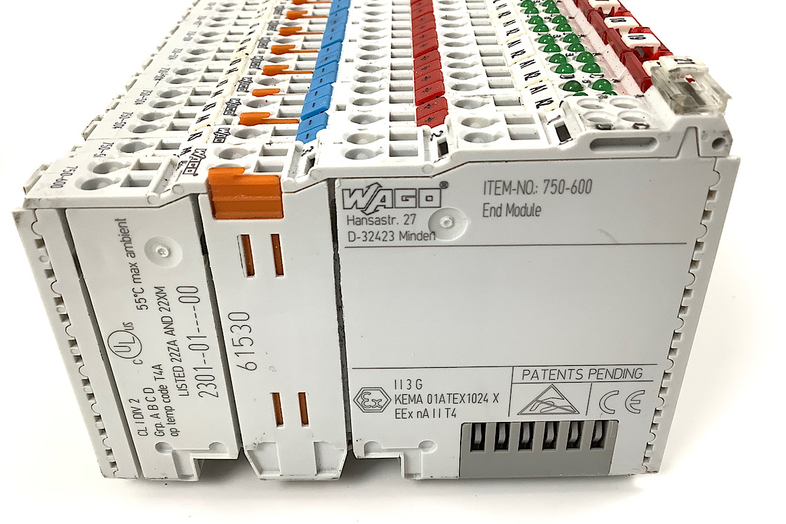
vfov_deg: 40.0
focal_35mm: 33
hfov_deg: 57.2
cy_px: 279
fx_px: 721
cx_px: 393
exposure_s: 1/50
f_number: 2.4
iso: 64
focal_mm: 3.3
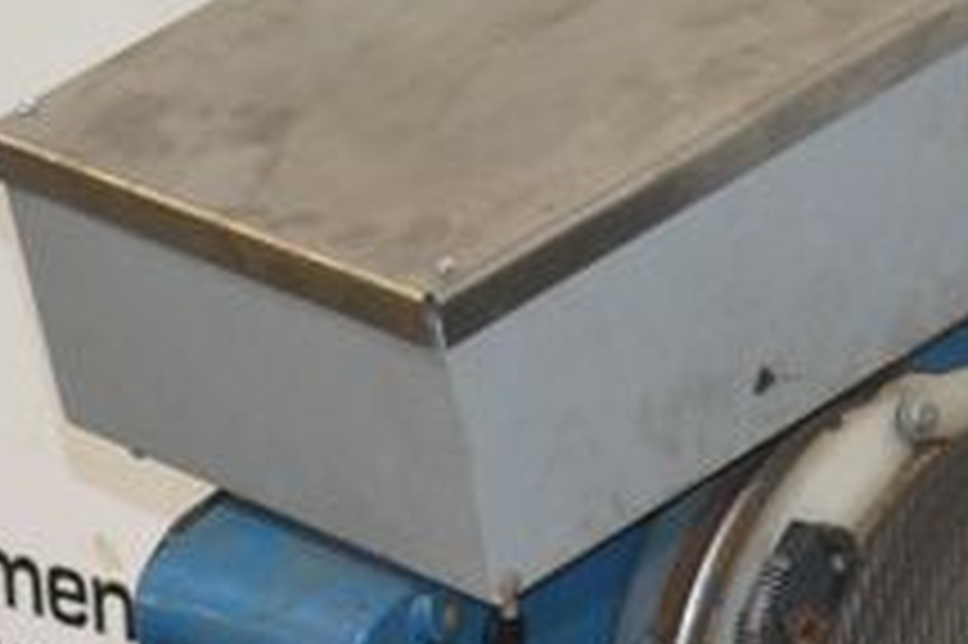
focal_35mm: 212
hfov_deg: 9.7
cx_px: 747
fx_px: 5696
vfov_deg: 6.1
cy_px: 1736
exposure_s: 1/60
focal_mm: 22
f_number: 4
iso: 720
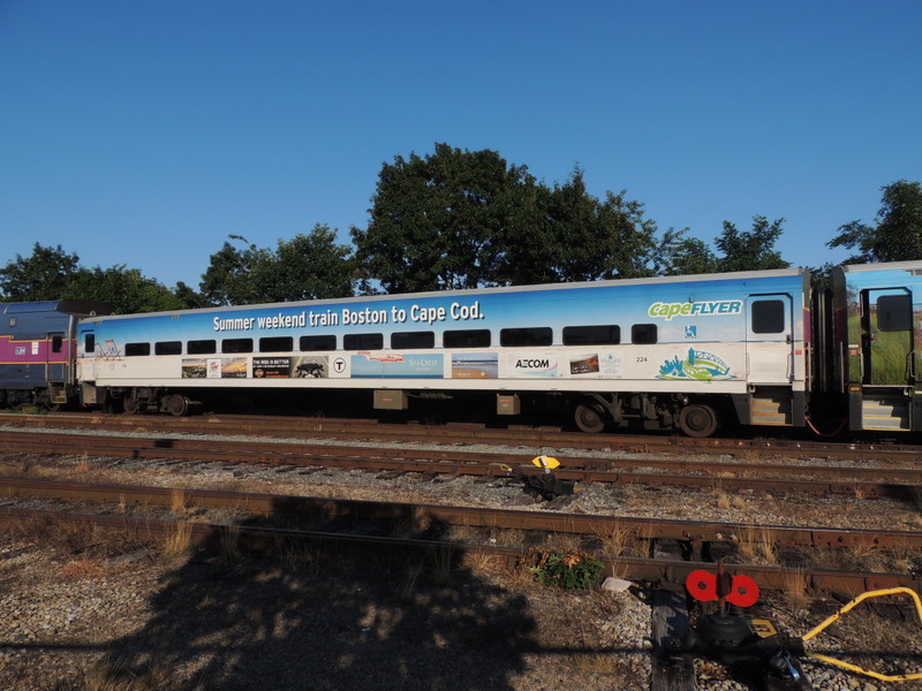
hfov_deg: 71.6
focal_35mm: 24
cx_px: 461
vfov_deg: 56.8
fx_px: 639
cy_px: 346
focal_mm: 4.3
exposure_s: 1/1250
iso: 100
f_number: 4.2
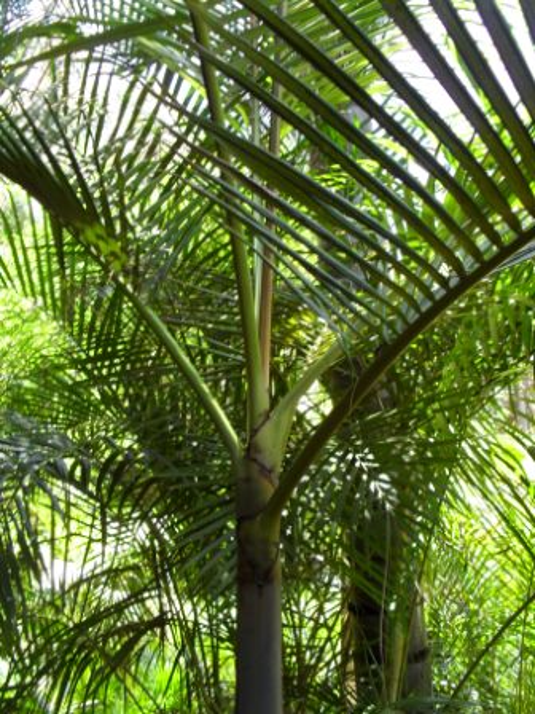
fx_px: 721
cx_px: 268
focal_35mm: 35
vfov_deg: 52.6
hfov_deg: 40.7
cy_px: 357
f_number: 3.2
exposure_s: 1/45
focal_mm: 6.3
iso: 100
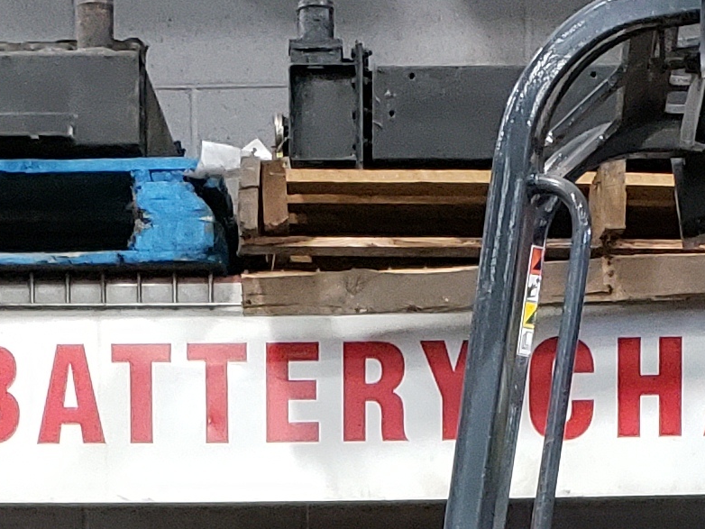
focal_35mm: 134
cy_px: 1071
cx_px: 304
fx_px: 2730
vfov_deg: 10.2
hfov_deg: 14.7
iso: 800
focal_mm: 4.3
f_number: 1.5
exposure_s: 1/60
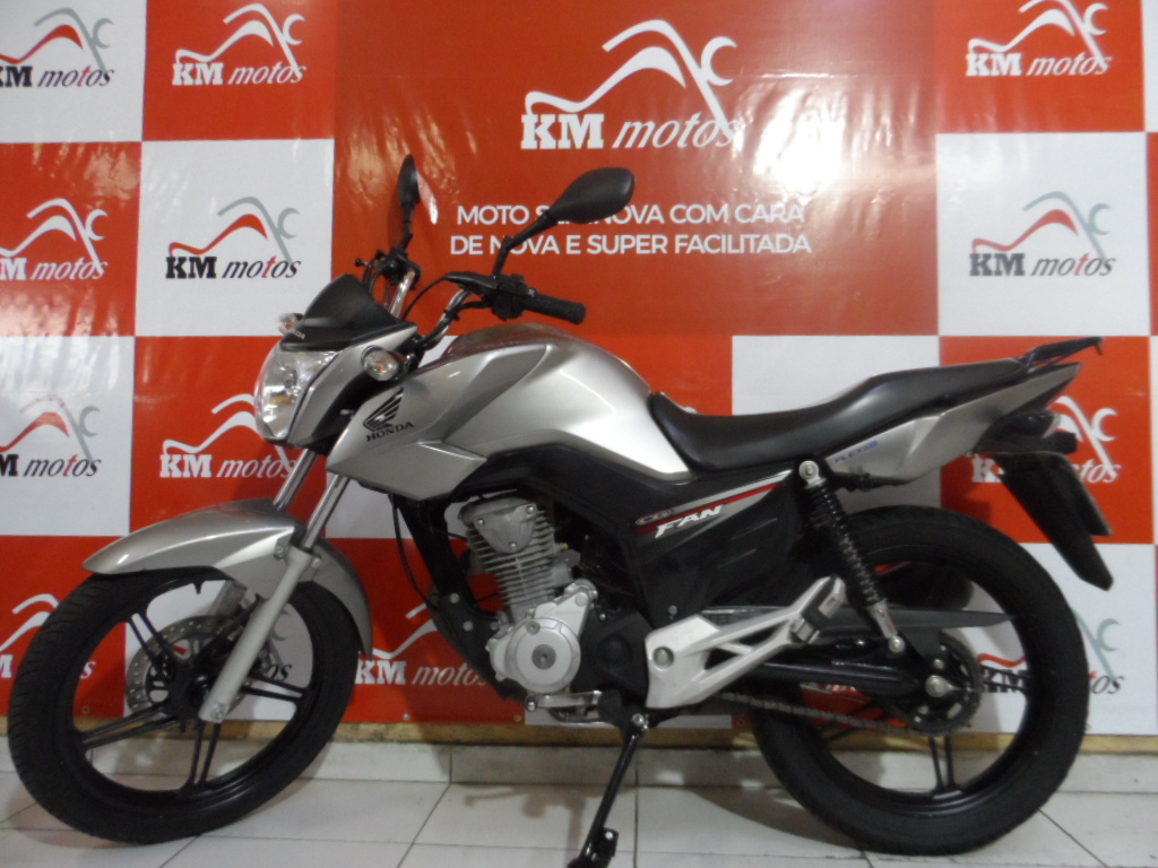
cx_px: 579
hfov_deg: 71.6
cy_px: 434
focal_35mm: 24
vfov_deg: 56.8
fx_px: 803
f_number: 3.2
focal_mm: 4
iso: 400
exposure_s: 1/30
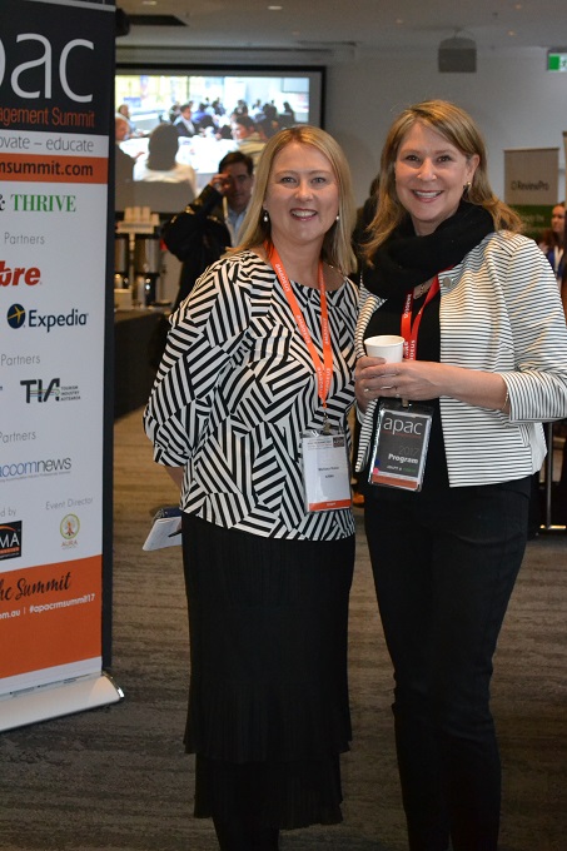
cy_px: 426
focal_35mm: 75
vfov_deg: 27.0
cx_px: 284
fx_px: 1773
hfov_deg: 18.2
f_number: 5.6
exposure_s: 1/60
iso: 3200
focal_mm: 50
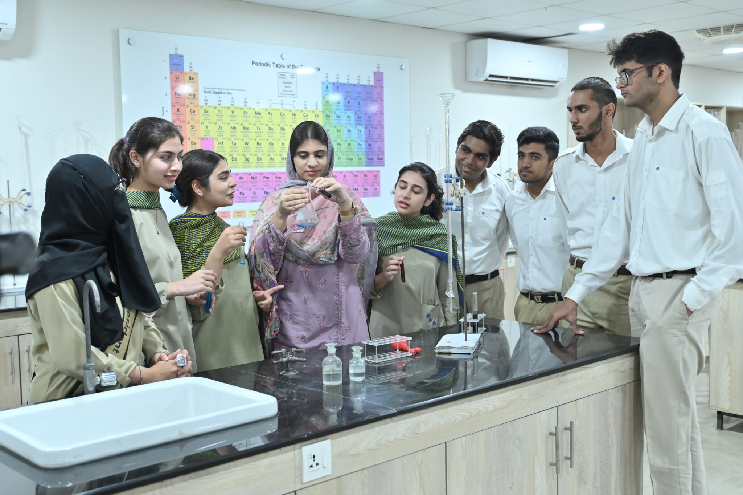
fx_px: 846
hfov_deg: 47.4
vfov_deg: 32.6
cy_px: 248
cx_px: 372
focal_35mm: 41
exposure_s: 1/80
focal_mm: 41
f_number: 4.5
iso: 1600
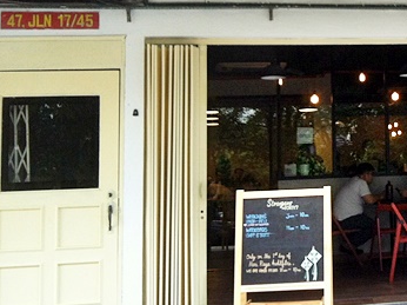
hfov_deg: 23.1
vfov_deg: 18.0
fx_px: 952
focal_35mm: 81
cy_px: 66
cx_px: 413
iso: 125
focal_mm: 3.85
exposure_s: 1/120
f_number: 2.8
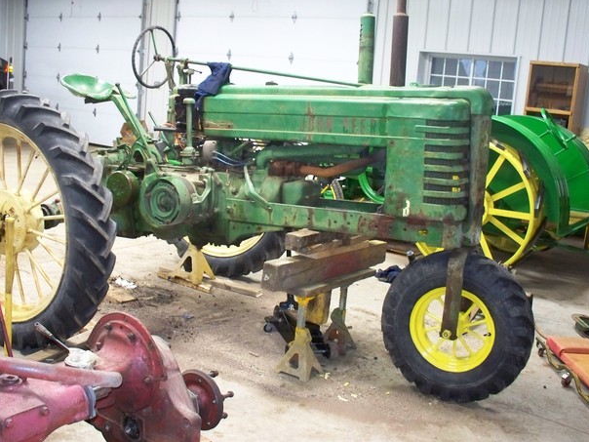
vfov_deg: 35.1
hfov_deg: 45.7
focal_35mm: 41
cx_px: 256
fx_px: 698
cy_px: 195
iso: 400
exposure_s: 1/50
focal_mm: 7.54
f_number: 2.8
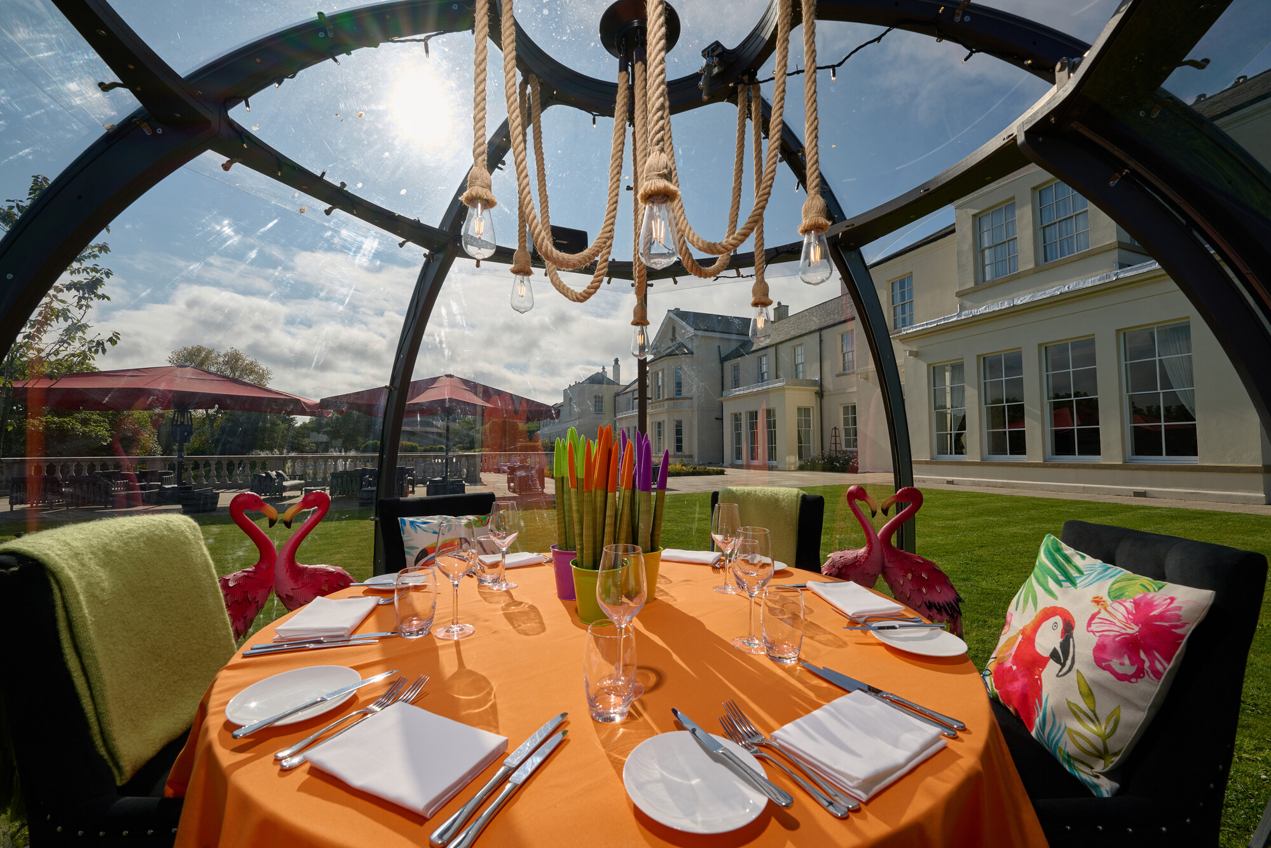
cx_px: 636
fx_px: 494
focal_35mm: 14
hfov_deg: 104.3
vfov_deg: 81.2
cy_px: 424
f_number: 11
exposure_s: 1/500
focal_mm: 14
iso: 160
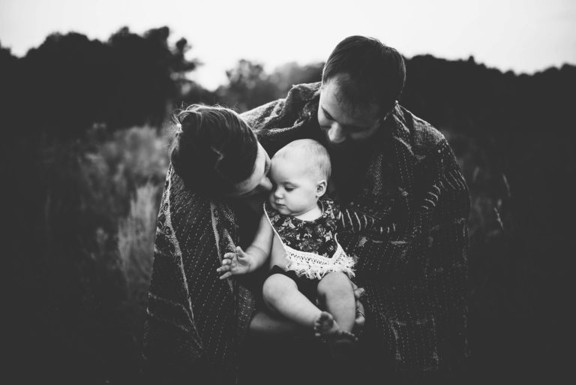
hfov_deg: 54.4
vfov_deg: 37.9
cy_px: 192
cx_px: 288
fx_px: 560
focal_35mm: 35
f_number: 1.4
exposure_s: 1/800
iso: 125
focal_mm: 35
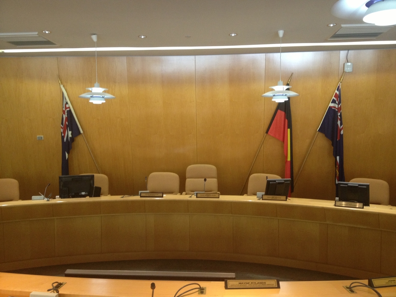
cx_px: 198
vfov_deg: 40.7
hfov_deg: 52.6
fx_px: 400
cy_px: 148
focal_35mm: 35
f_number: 2.4
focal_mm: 4.28
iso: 160
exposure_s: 1/20
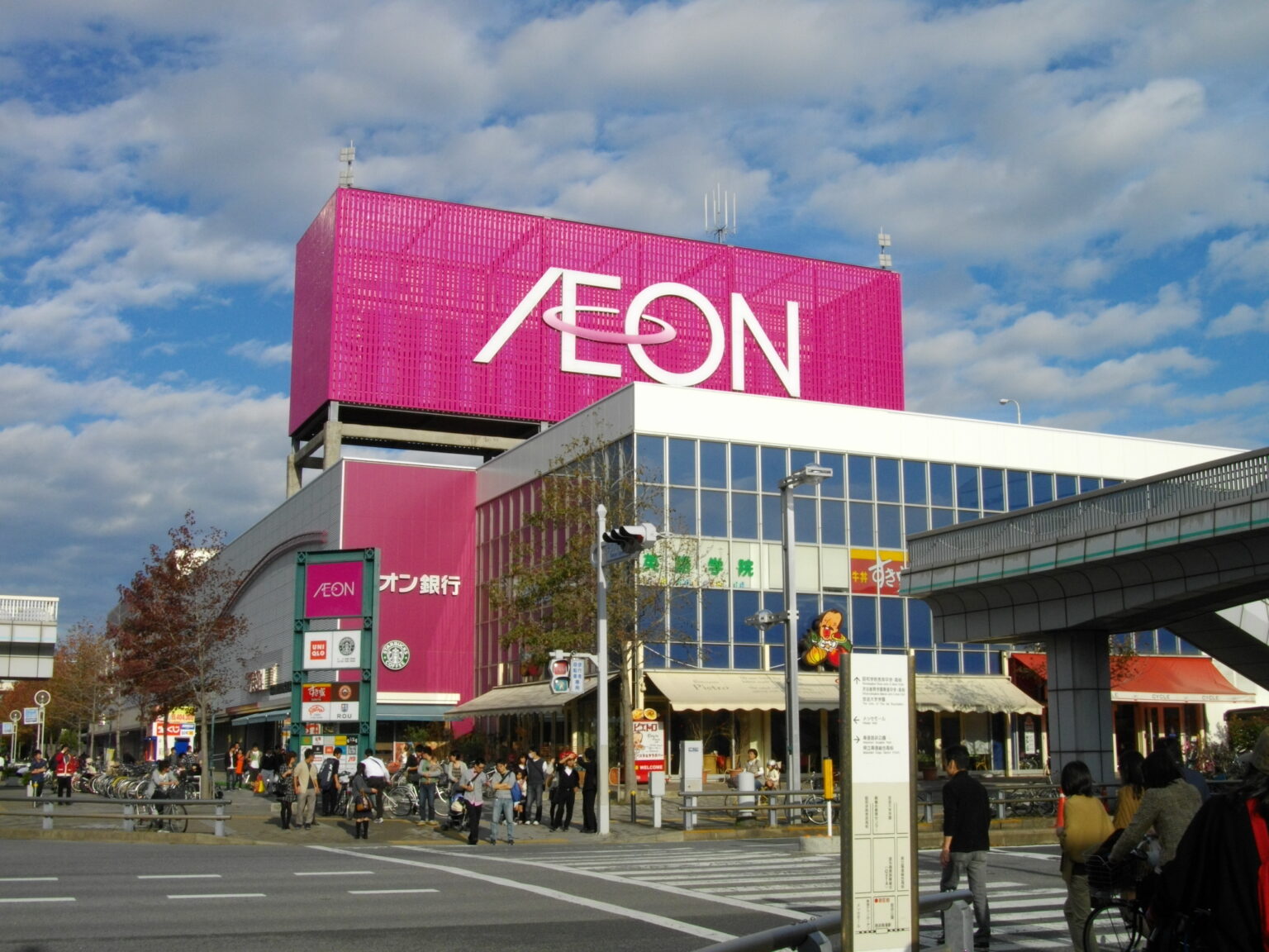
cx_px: 634
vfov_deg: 36.0
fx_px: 1466
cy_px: 476
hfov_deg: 46.8
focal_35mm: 40
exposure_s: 1/640
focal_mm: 7.1
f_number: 6.3
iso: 100
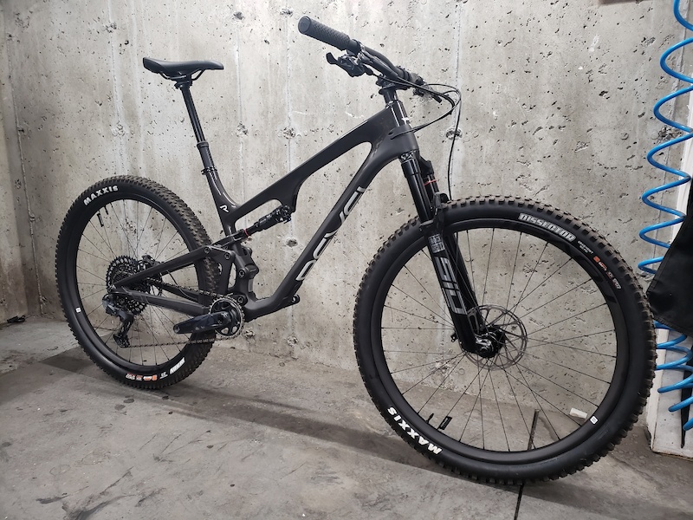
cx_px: 346
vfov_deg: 53.1
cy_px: 260
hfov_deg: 67.3
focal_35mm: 26
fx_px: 521
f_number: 1.5
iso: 320
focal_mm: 4.3
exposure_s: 1/60
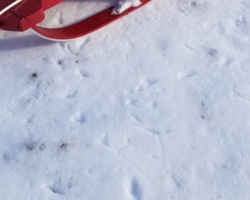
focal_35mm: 62
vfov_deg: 23.3
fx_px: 459
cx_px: 106
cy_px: -12
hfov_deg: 30.4
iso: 50
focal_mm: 4.25
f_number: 1.7
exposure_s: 1/1660
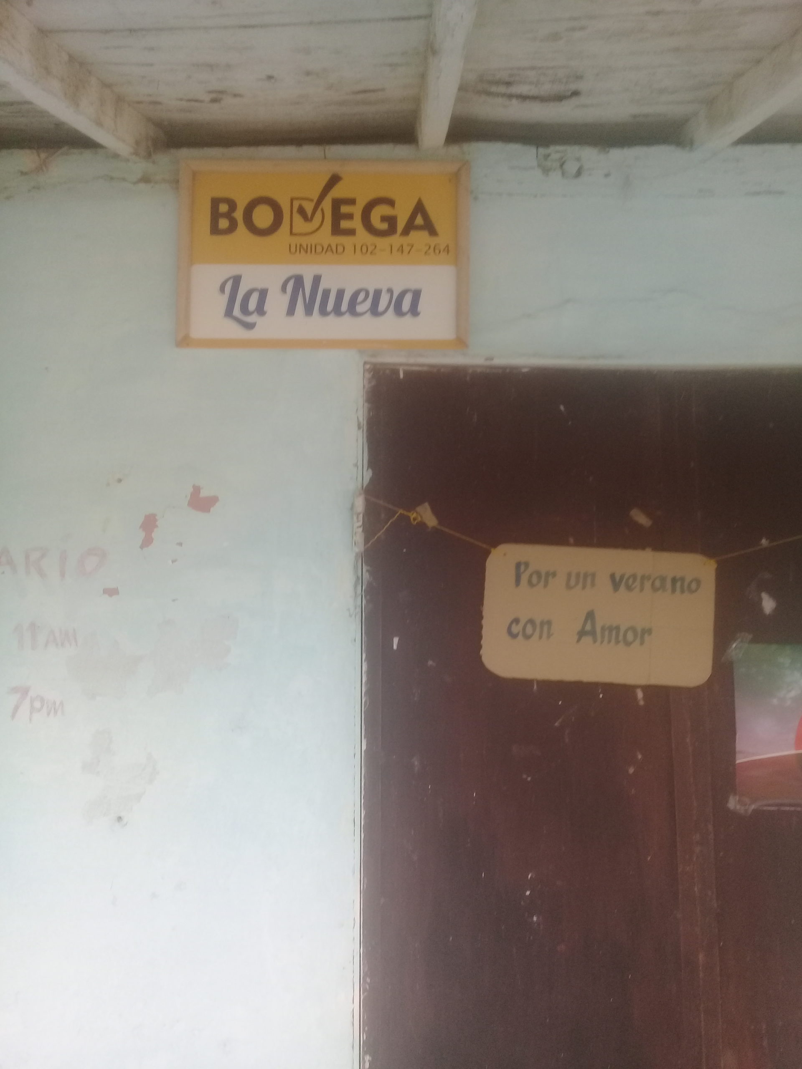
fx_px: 958
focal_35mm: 31
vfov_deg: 58.4
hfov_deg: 45.4
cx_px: 401
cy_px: 534
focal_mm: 3.3
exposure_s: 1/120
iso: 64
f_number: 2.2
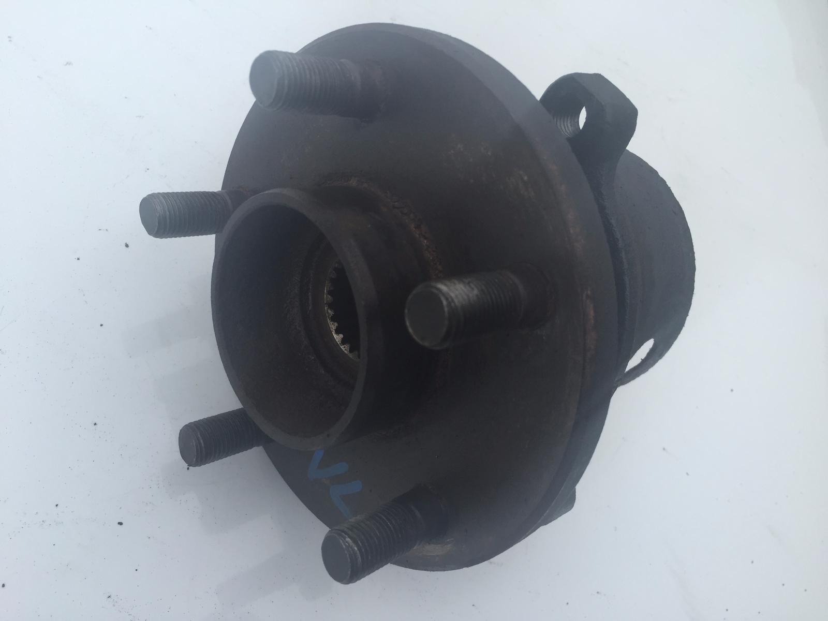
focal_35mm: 29
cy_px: 310
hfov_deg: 61.7
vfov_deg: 48.2
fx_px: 694
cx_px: 414
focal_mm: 4.15
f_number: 2.2
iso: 32
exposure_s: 1/344
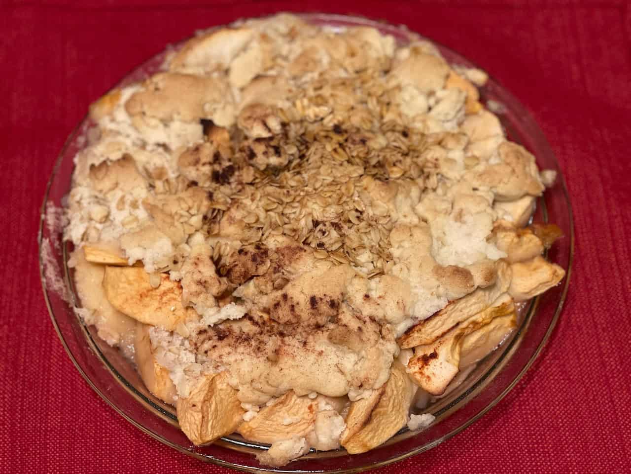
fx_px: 1167
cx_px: 316
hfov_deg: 30.3
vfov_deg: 22.9
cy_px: 237
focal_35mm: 64
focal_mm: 7.5
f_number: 2.2
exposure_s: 1/40
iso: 250
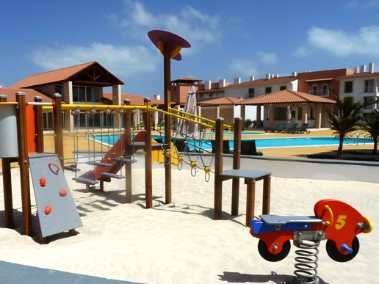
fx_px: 339
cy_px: 160
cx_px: 148
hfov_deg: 57.8
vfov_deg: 45.3
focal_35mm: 31
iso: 80
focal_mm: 4.1
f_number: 5.6
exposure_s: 1/800
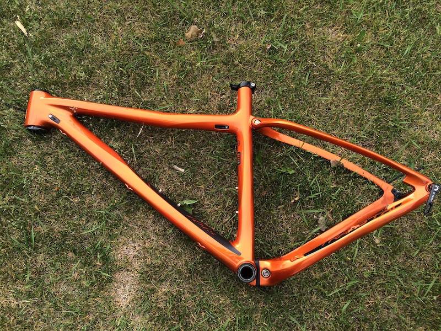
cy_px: 166
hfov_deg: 61.7
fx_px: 369
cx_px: 220
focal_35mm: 29
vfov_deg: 48.2
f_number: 2.2
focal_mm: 4.15
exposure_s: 1/373
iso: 32
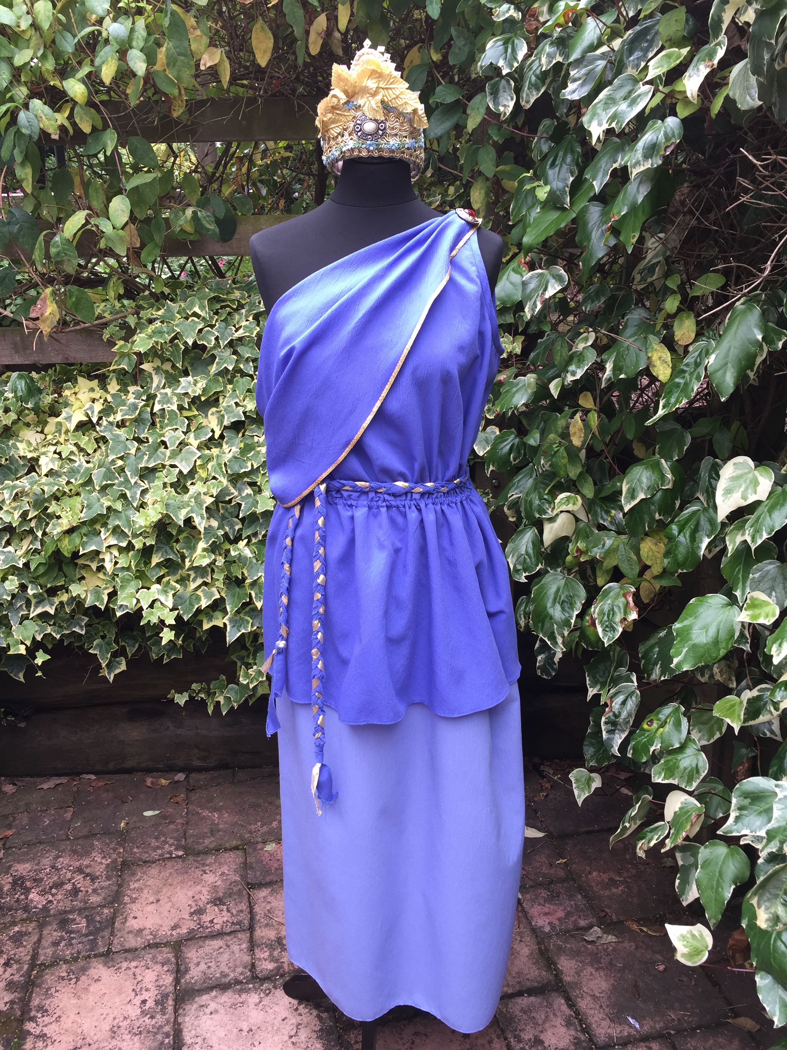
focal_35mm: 29
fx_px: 879
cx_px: 394
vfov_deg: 61.7
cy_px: 525
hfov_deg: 48.2
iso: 32
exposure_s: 1/130
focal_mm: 4.15
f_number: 2.2
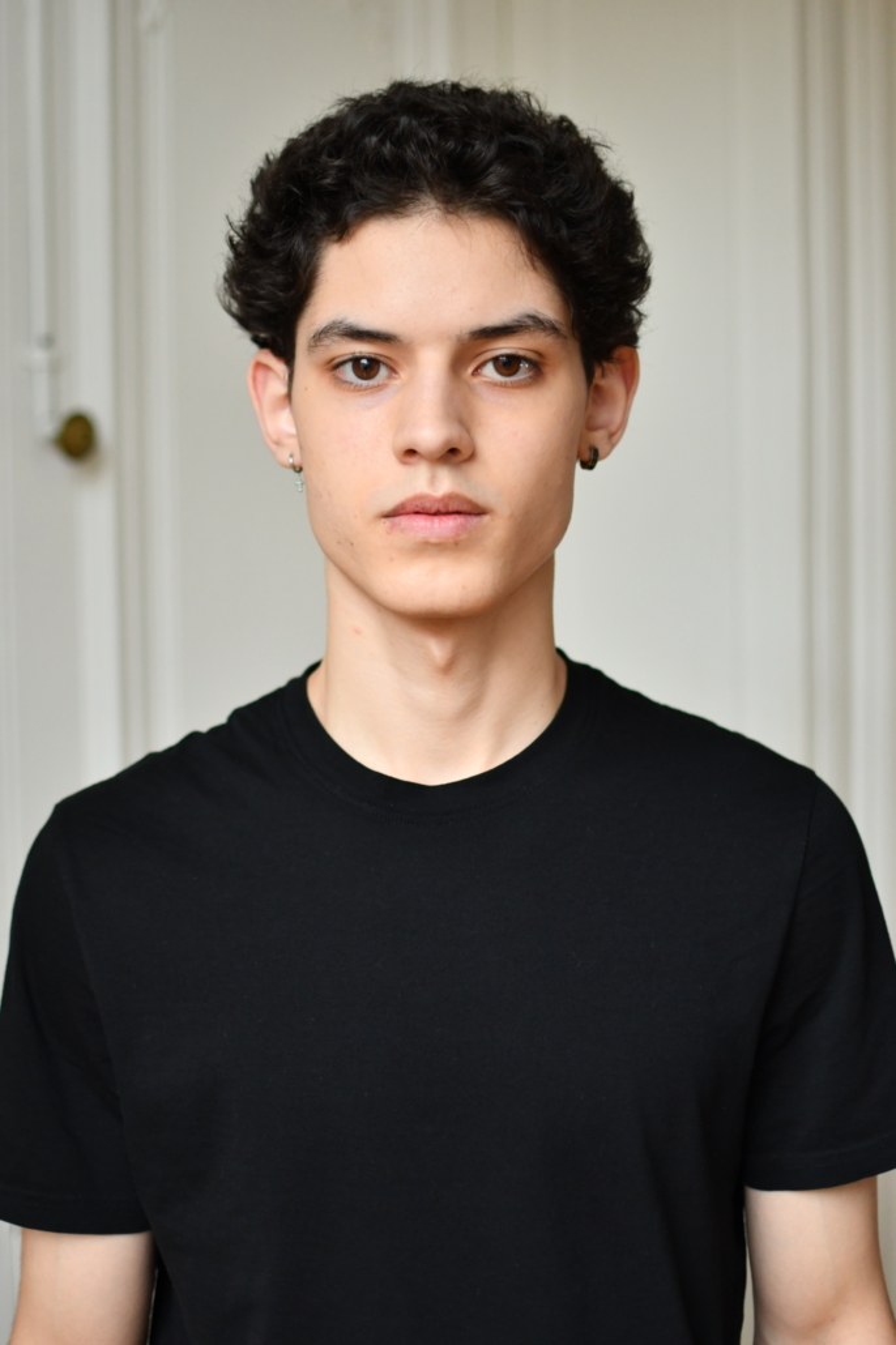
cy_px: 672
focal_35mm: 52
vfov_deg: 38.2
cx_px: 448
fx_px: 1942
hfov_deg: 26.0
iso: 800
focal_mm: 35
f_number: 1.8
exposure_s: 1/100
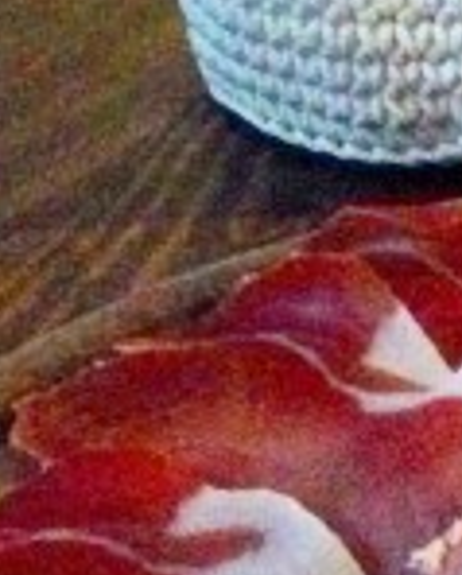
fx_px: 2846
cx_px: 959
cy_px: 404
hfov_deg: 8.7
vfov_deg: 11.5
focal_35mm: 167
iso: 800
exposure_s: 1/15
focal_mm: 4.12
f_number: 2.4
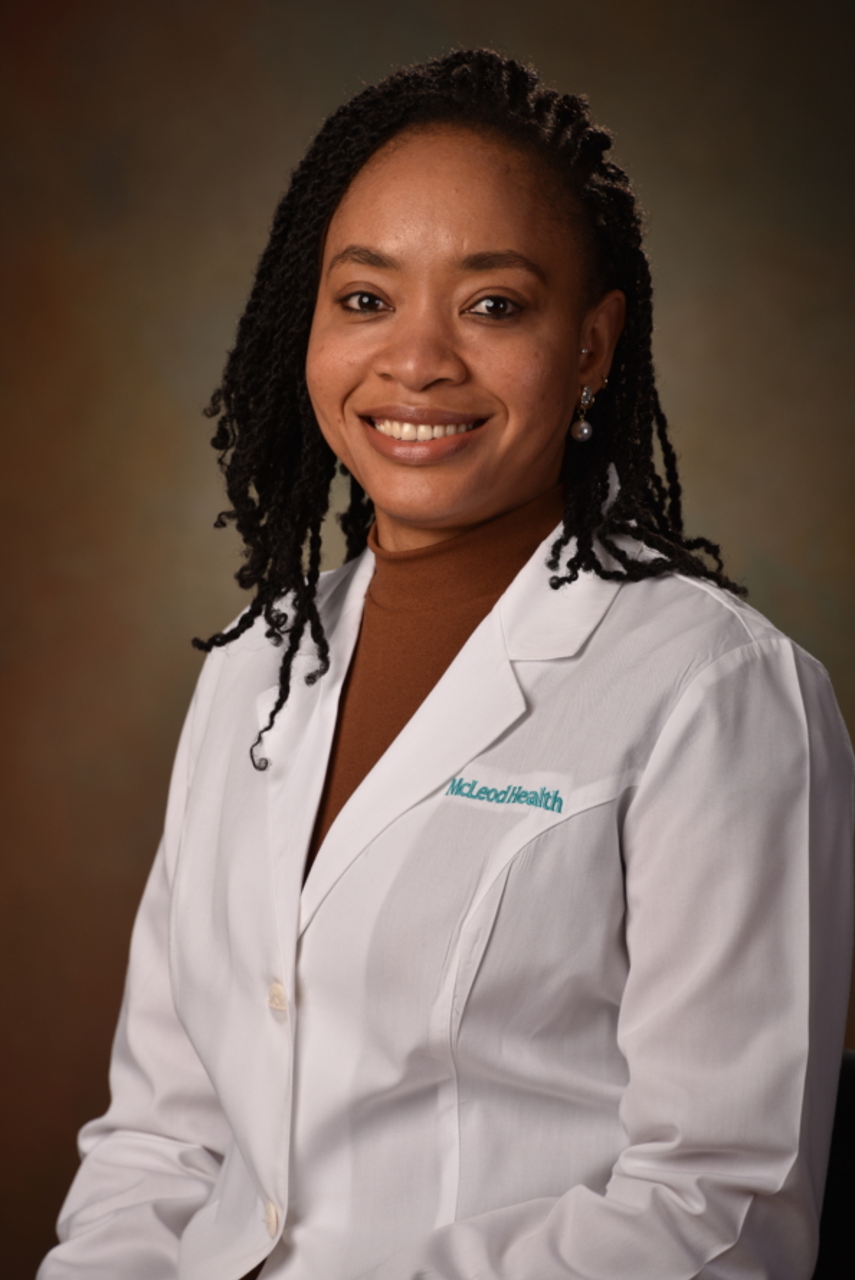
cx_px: 476
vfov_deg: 6.0
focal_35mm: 345
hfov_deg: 4.0
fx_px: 12280
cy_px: 545
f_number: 5.6
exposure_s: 1/250
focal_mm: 300
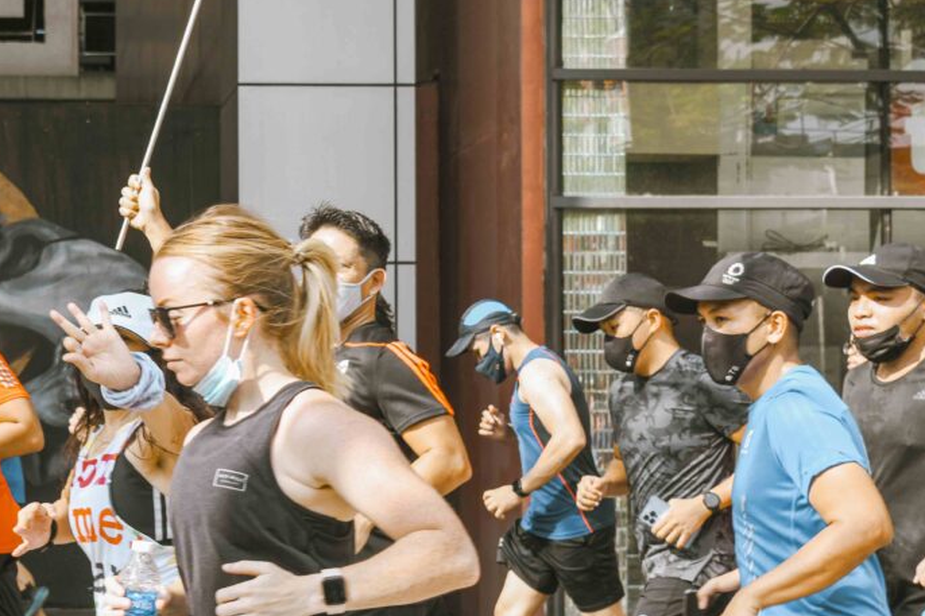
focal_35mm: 84
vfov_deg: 16.3
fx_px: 2158
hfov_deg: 23.7
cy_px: 324
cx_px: 129
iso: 125
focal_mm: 36
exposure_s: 1/250
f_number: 5.6
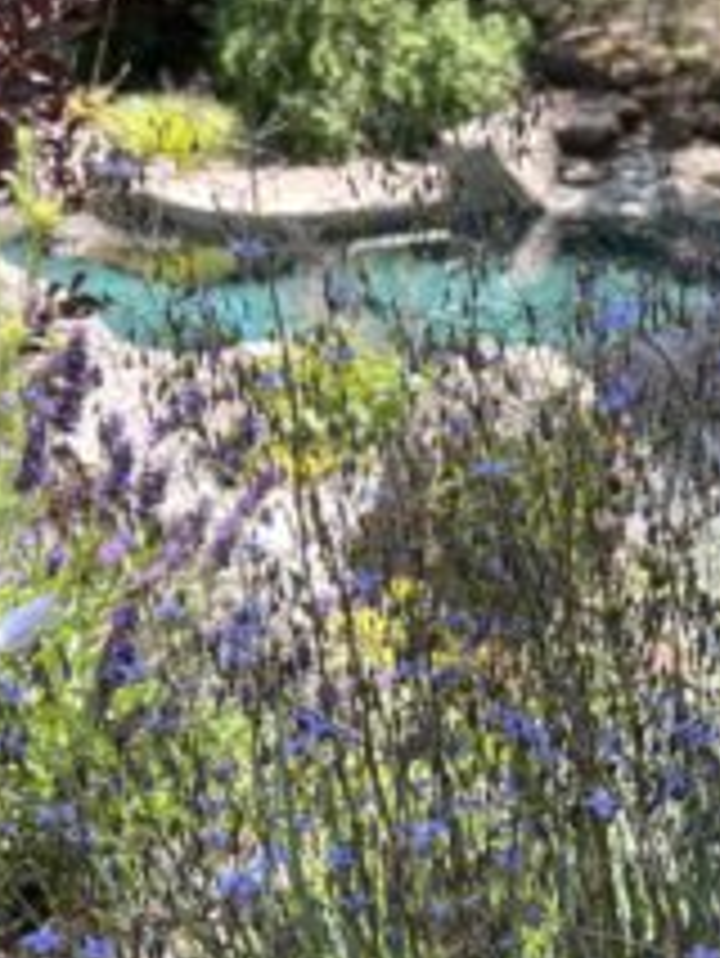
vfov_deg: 24.6
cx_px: 648
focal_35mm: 78
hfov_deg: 18.6
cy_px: 760
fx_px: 2161
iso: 50
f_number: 1.5
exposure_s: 1/394
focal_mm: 5.7
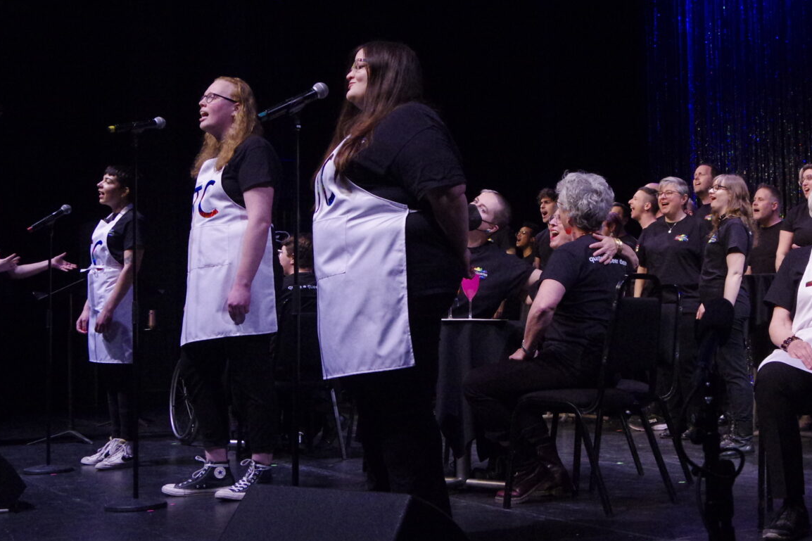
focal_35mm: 55
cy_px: 243
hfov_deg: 35.6
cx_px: 588
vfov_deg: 24.6
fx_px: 1240
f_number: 5.6
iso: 3200
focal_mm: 21
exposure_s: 1/125
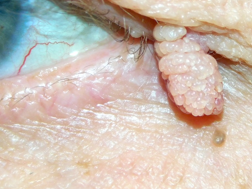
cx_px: 209
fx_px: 4643
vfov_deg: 2.3
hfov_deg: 3.1
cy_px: 50
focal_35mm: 638
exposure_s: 1/60
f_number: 5.7
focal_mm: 52.2
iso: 200
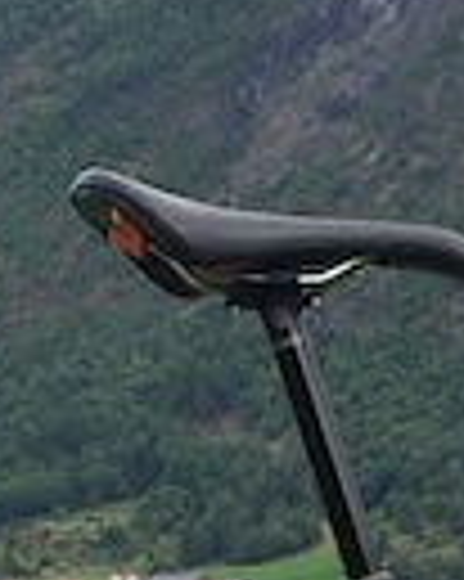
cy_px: 814
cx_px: 586
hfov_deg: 8.7
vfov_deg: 10.7
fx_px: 3025
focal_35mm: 176
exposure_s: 1/873
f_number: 2.2
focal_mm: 4.15
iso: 32
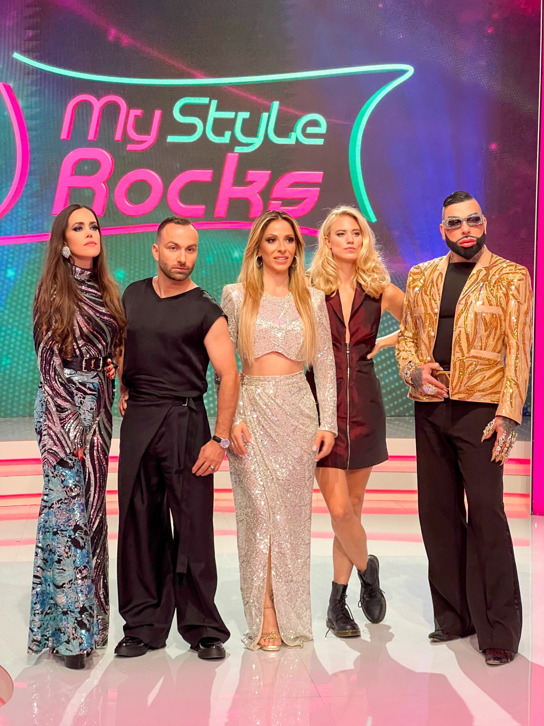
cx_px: 272
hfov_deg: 19.1
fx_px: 1613
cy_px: 363
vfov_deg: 25.3
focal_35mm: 77
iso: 320
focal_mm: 9
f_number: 2.8
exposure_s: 1/60
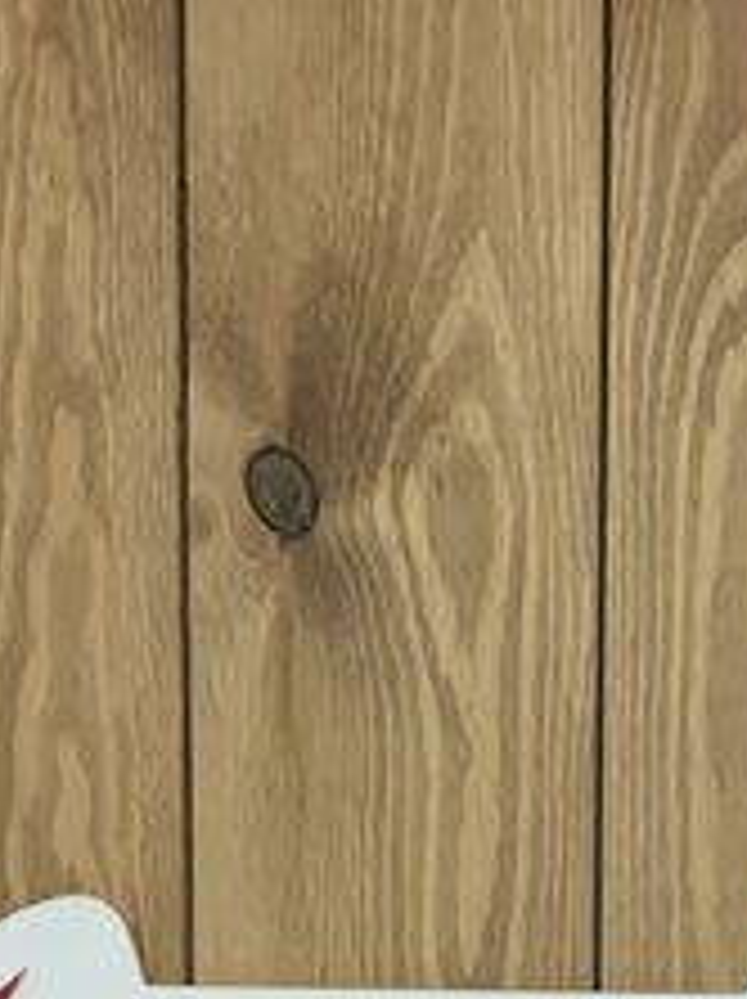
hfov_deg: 12.3
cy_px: 1652
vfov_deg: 14.8
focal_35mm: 120
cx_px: 454
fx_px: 3459
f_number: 1.8
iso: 400
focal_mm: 4.25
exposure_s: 1/33
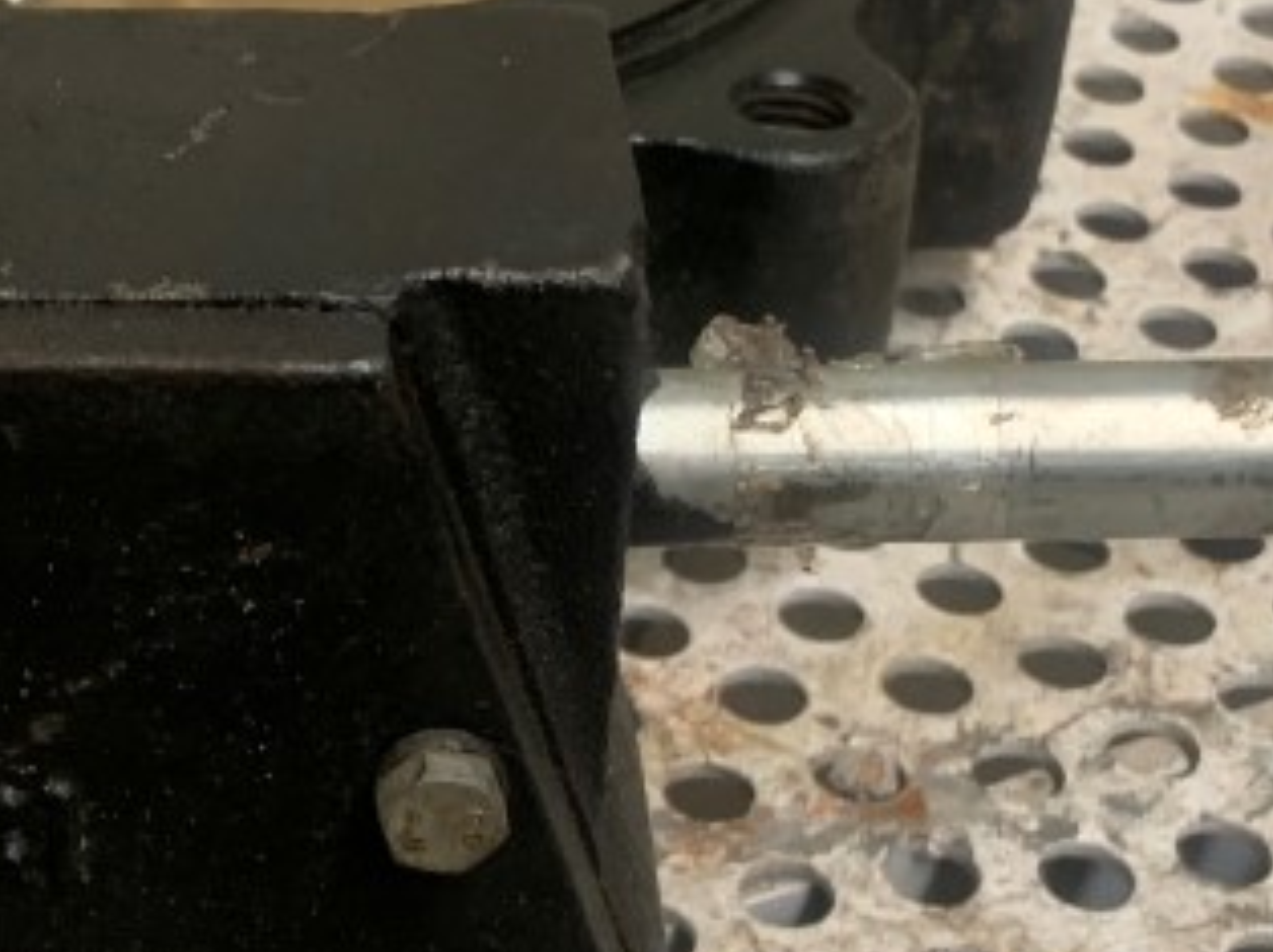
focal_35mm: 84
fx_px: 3087
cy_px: 672
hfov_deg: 23.1
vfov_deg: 17.5
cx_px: 347
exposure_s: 1/60
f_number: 1.8
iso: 160
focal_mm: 4.25
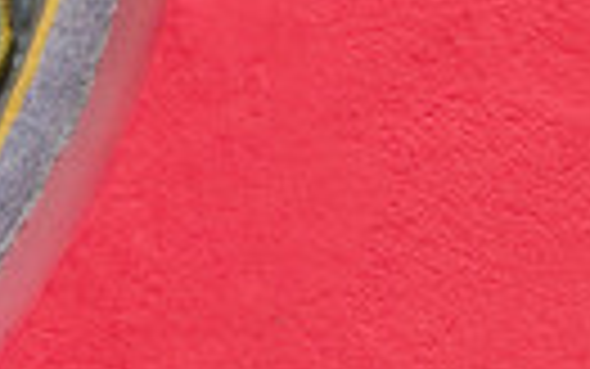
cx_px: -808
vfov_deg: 2.2
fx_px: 9652
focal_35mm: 600
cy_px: -412
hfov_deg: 3.5
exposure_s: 1/13
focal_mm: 50
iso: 250
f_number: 7.1
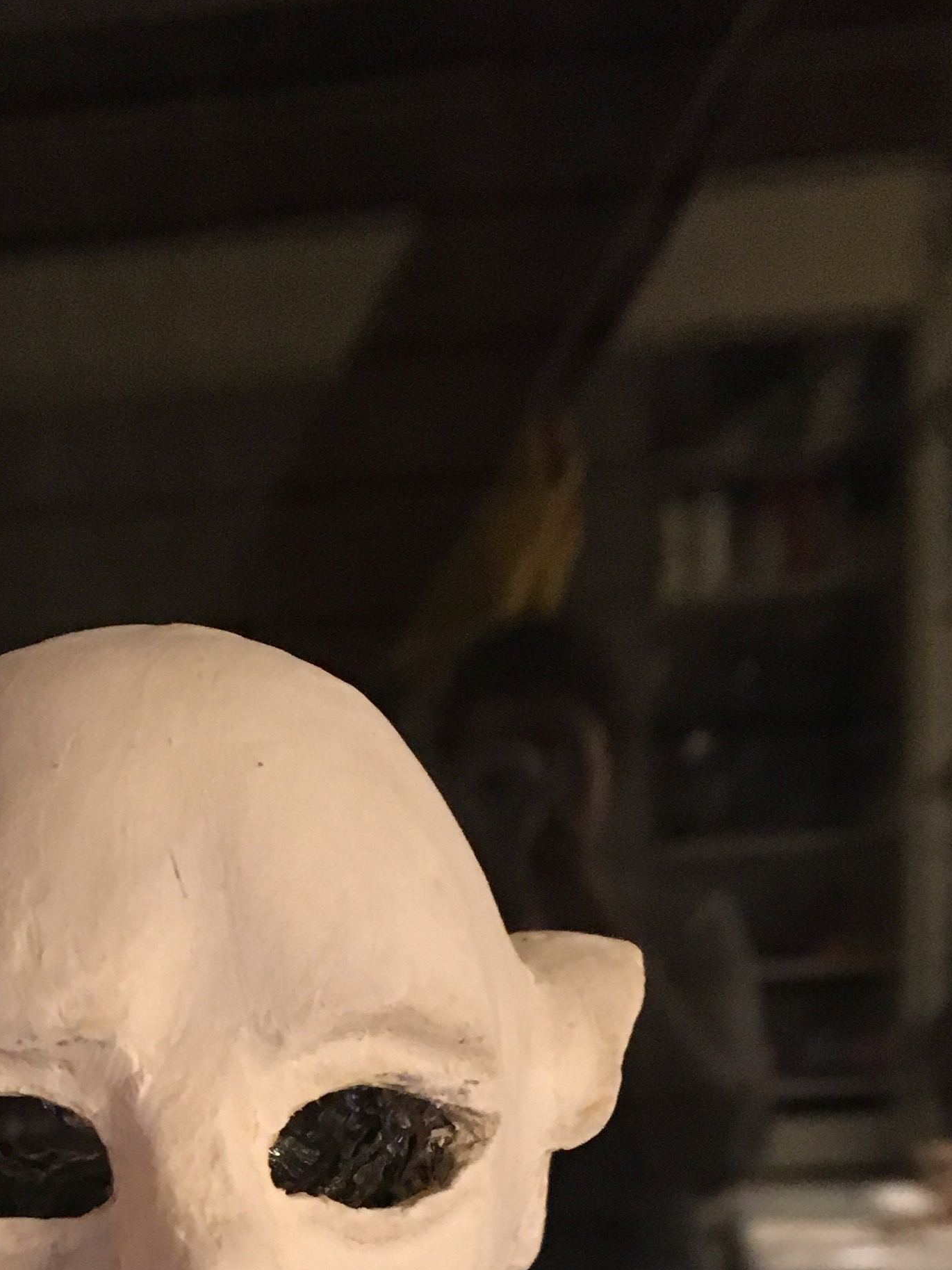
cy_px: 1271
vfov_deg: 28.4
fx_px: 2347
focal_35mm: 64
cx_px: 170
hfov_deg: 22.6
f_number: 2.2
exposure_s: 1/17
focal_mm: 4.15
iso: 200
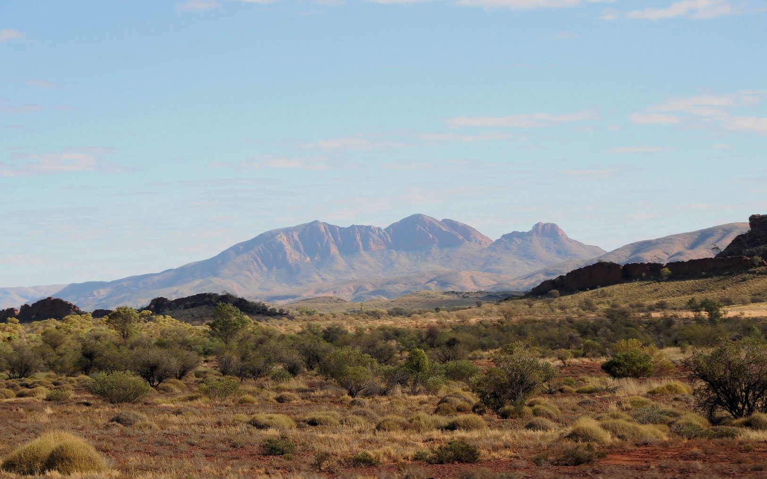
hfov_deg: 20.9
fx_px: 2080
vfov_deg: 13.1
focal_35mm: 100
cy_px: 238
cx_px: 384
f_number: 9
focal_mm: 65
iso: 200
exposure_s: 1/320
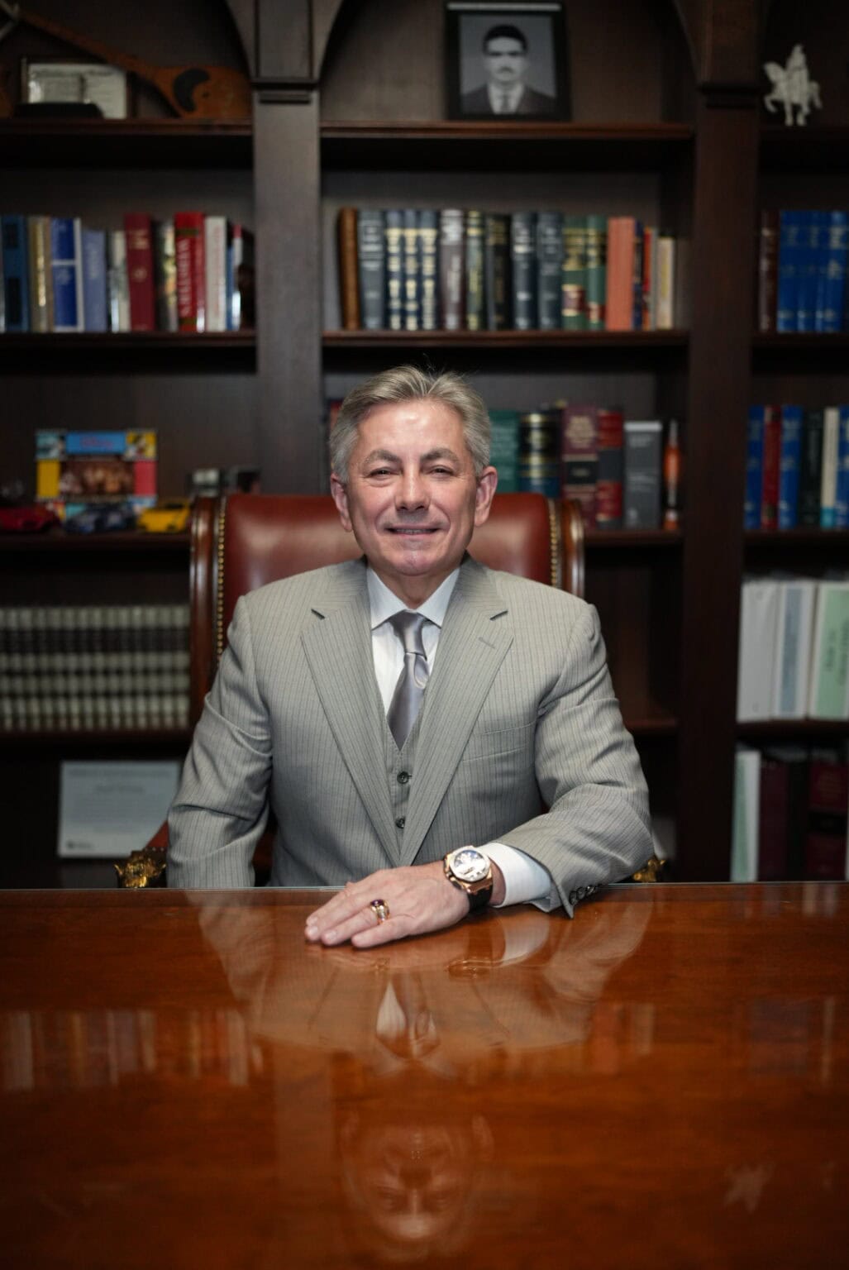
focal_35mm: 35
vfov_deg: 54.4
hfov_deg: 37.9
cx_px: 424
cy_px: 635
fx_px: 1236
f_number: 1.4
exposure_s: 1/320
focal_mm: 35
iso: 1600
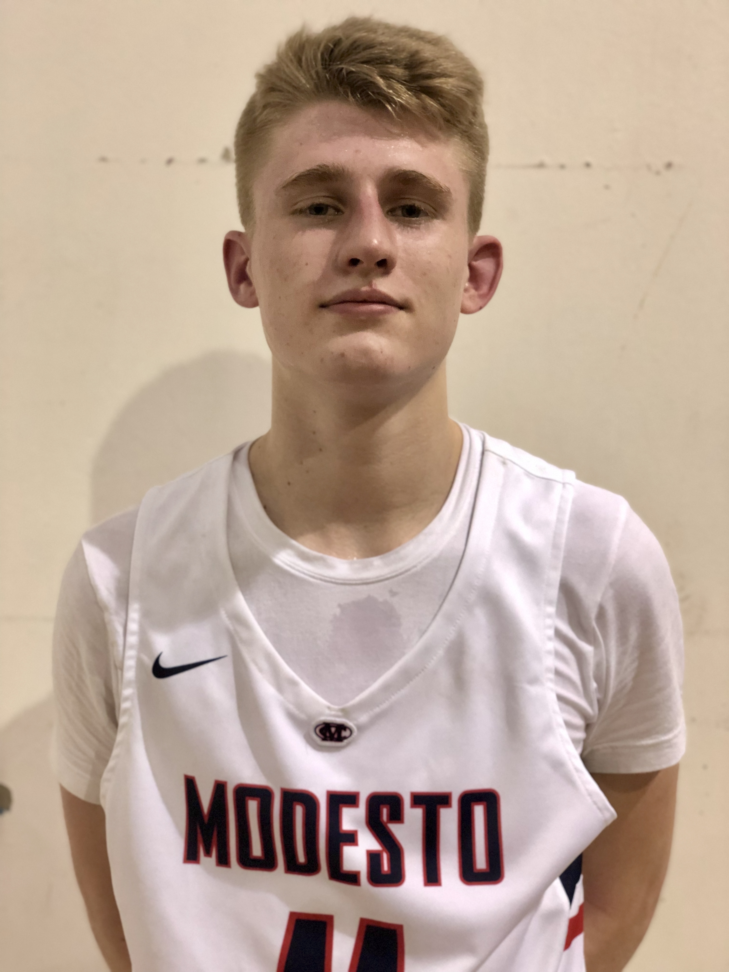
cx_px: 364
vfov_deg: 36.8
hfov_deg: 28.0
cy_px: 486
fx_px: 1460
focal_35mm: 52
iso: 160
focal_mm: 6
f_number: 2.4
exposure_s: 1/24
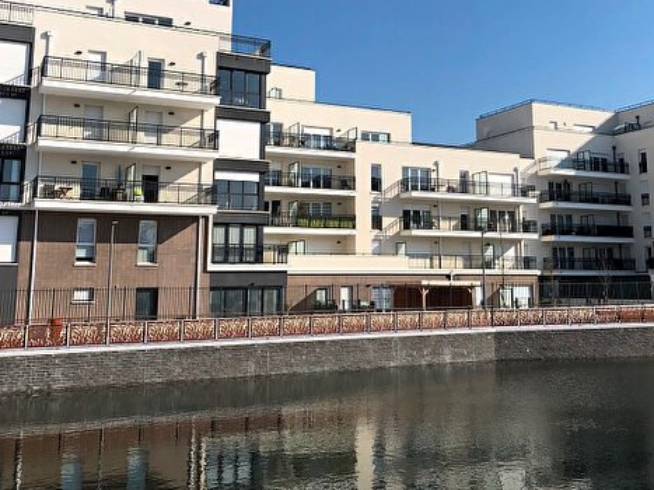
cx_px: 378
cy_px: 146
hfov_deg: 44.7
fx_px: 793
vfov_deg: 33.9
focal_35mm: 42
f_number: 1.8
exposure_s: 1/2857
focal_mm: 3.99
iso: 20
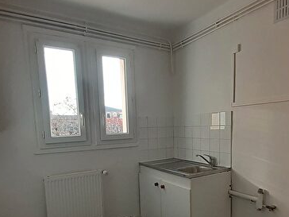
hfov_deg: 69.4
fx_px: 209
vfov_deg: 53.5
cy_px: 149
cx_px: 146
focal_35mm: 25
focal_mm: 1.13
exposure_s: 1/100
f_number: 2.2
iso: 50
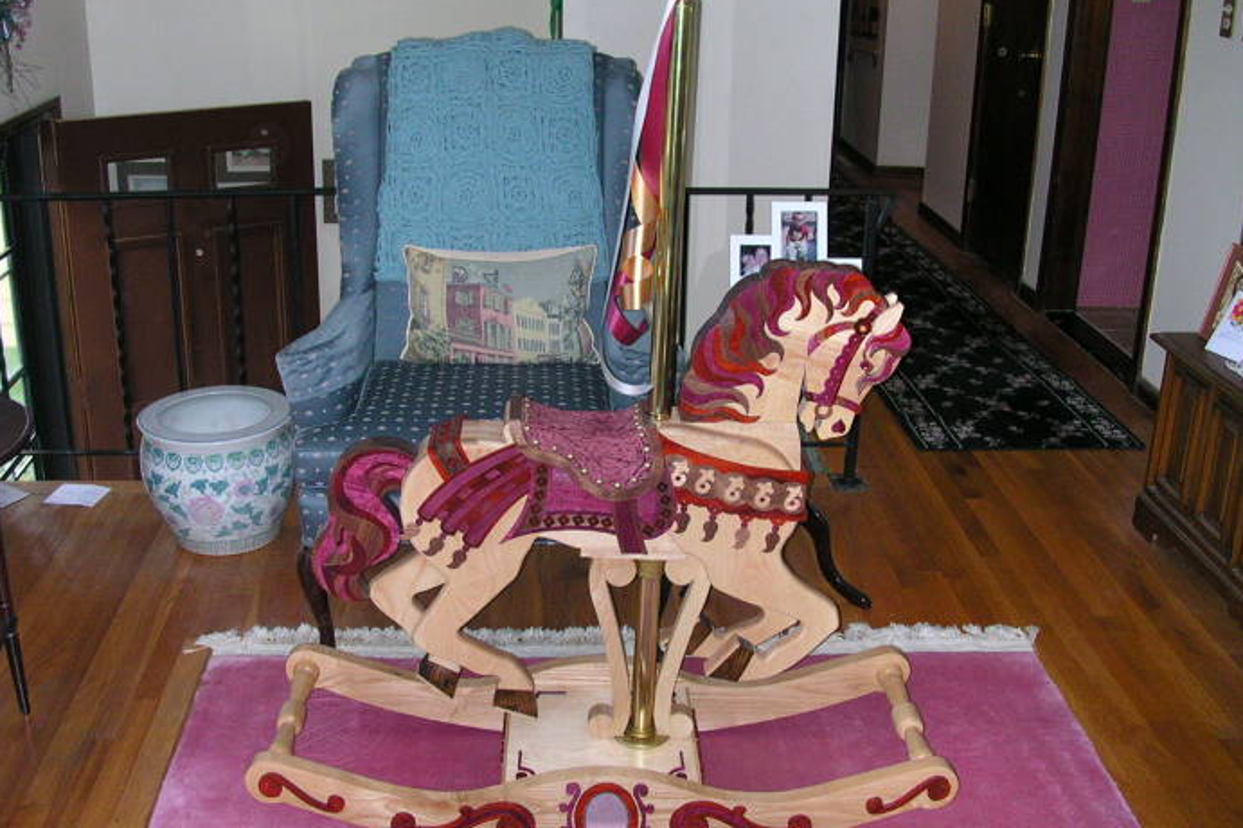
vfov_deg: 34.2
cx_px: 624
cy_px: 408
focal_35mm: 39
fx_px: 1346
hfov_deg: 49.6
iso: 251
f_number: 2.7
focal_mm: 5.6
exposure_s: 1/60
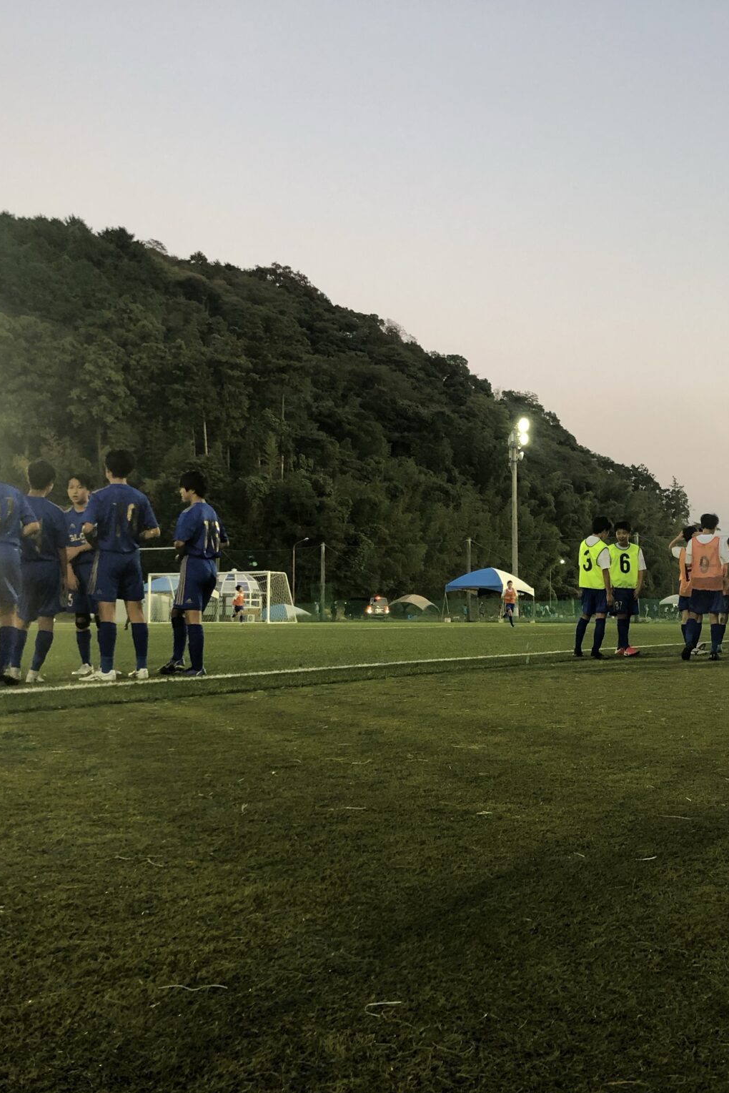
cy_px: 548
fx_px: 1184
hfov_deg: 33.7
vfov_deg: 49.5
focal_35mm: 39
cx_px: 522
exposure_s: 1/15
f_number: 1.8
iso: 40
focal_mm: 4
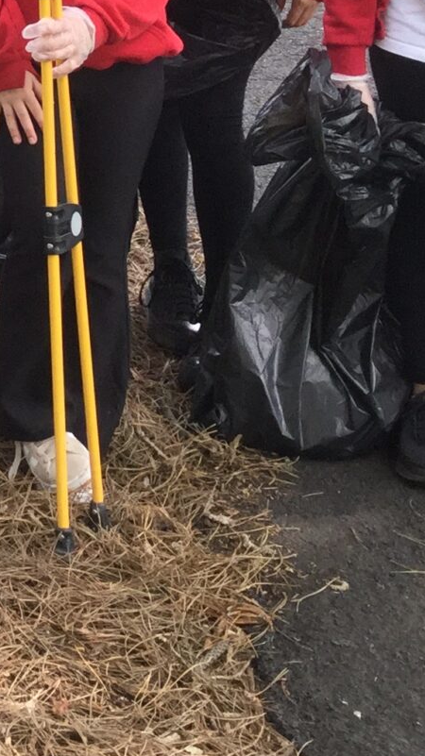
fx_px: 2166
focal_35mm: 108
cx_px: -487
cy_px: -50
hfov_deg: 10.2
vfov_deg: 19.1
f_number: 2.4
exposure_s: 1/100
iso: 40
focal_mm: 3.3
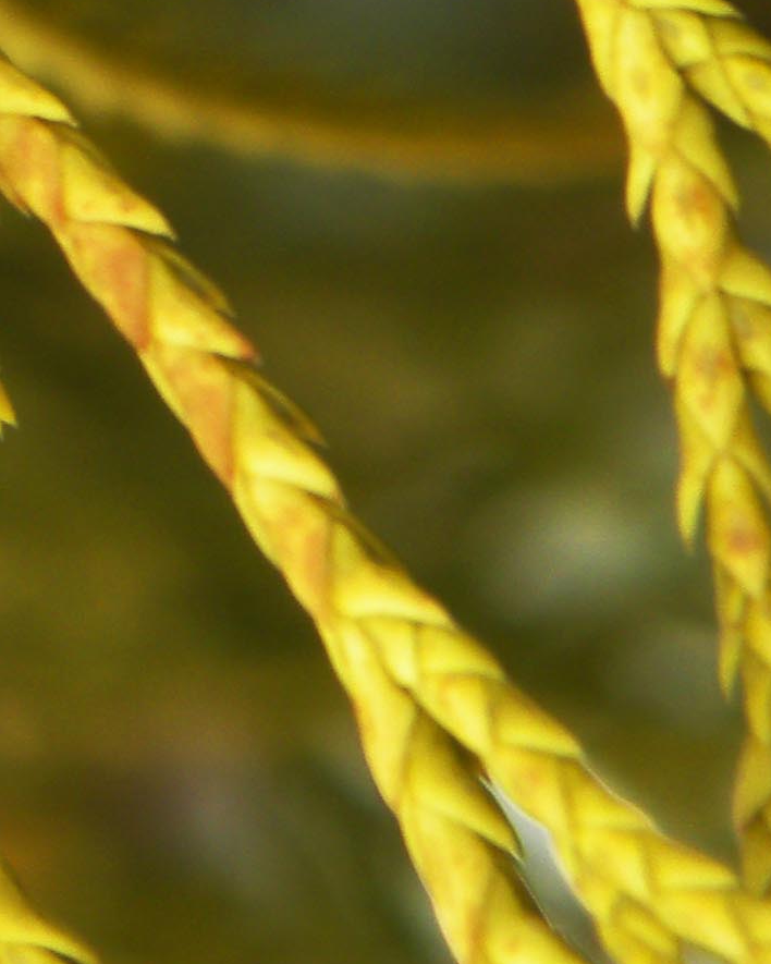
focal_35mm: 516
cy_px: -207
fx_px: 14718
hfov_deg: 3.0
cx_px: -267
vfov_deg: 3.7
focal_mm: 20.8
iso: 64
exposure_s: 1/210
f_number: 4
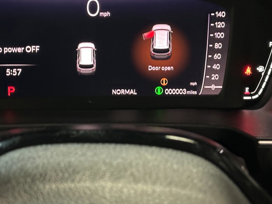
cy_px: 45
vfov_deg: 18.5
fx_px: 621
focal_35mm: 79
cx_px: 83
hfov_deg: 24.5
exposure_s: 1/17
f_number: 1.78
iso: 640
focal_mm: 6.86
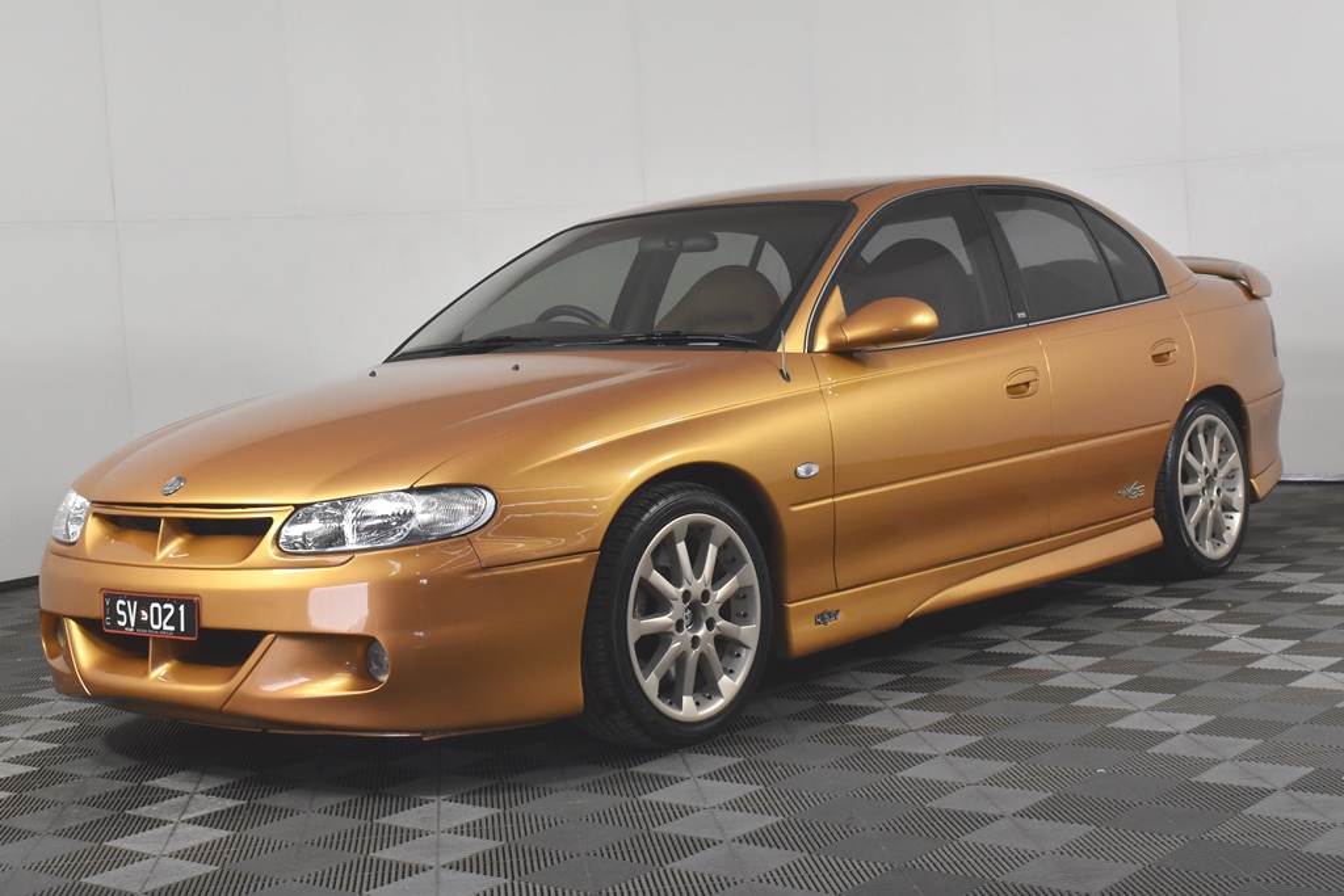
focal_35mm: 54
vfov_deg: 25.1
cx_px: 672
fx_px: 2016
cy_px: 448
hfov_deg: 36.9
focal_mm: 36
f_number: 9
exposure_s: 1/320
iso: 1600
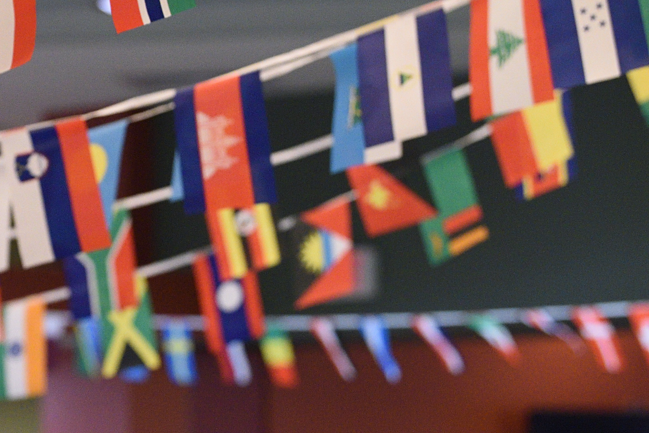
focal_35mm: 307
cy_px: 334
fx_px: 5536
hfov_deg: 6.7
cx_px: -149
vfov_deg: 4.5
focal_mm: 100
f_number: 4
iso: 3200
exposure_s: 1/160
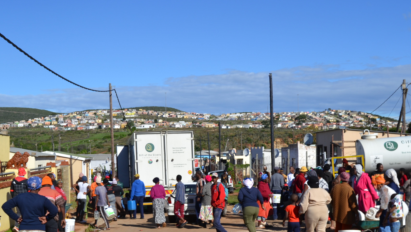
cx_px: 210
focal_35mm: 51
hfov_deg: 40.6
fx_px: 556
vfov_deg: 23.3
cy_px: 175
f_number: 9
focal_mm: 24
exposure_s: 1/320
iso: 100
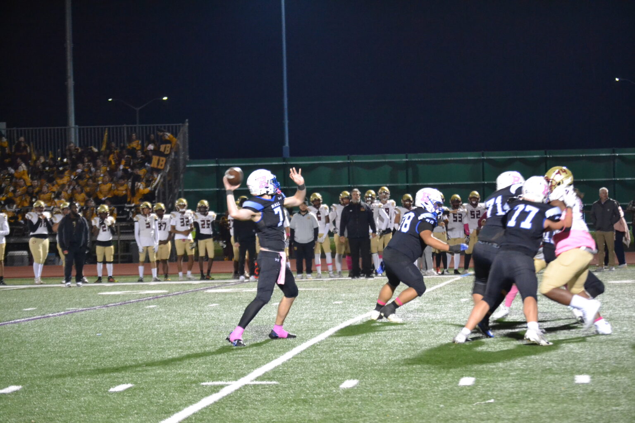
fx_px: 2275
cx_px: 318
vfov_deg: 10.6
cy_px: 212
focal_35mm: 129
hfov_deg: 15.9
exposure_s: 1/100
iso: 3200
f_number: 4.2
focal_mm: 86
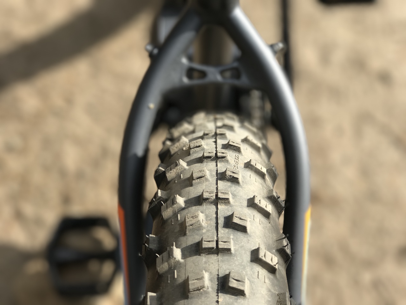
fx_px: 669
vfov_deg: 25.7
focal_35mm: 57
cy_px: 152
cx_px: 203
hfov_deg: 33.8
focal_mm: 6.6
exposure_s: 1/235
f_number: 2.8
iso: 20
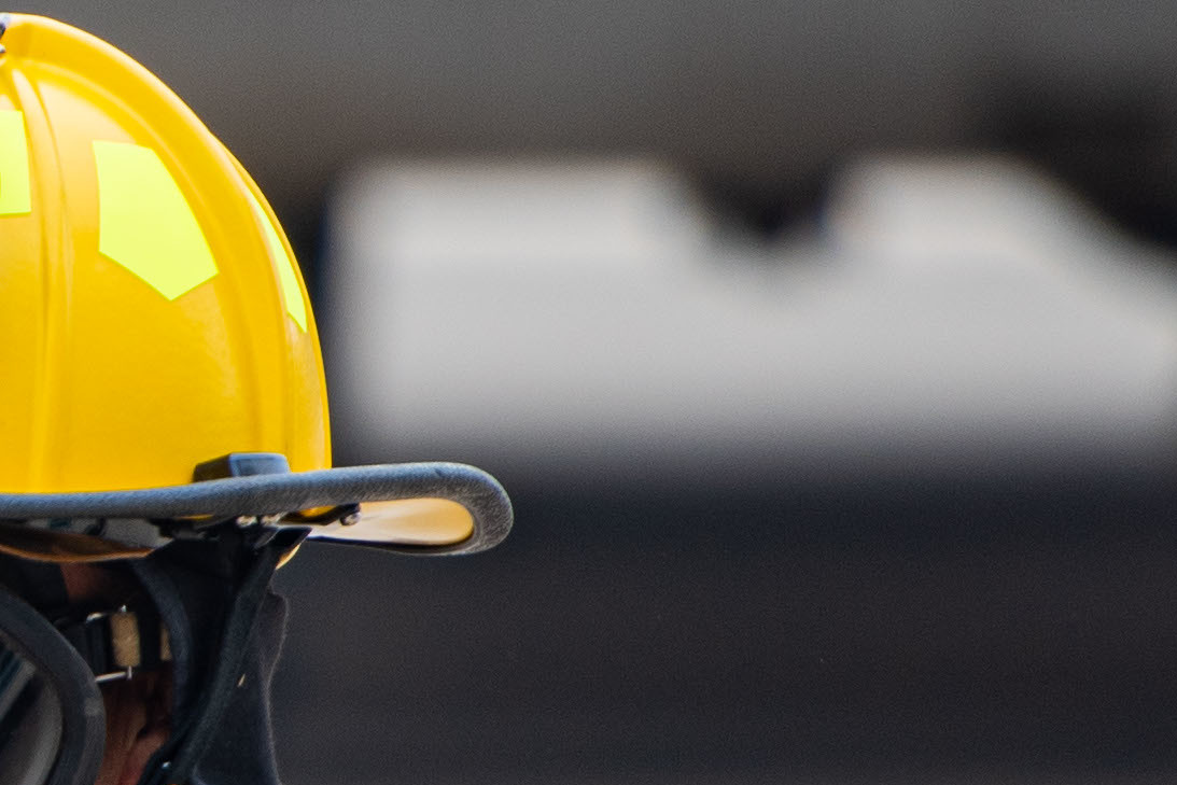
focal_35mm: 1347
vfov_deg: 1.0
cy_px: 1042
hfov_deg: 1.5
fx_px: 44042
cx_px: -965
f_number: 2.8
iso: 80
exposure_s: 1/800
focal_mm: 200
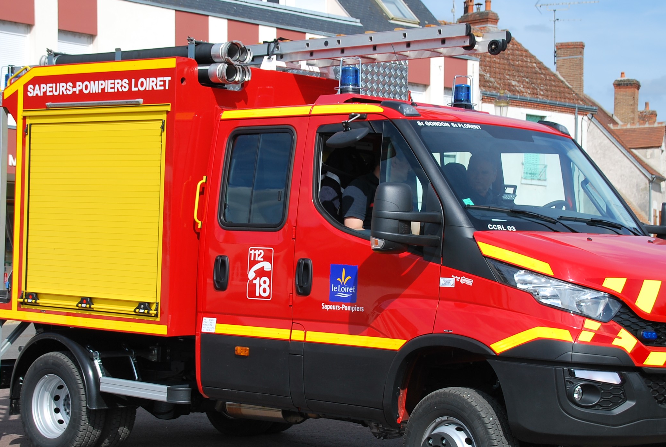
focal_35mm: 80
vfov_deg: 17.1
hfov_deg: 25.3
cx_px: 337
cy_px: 245
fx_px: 1483
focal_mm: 38
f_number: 8
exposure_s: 1/250
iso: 100
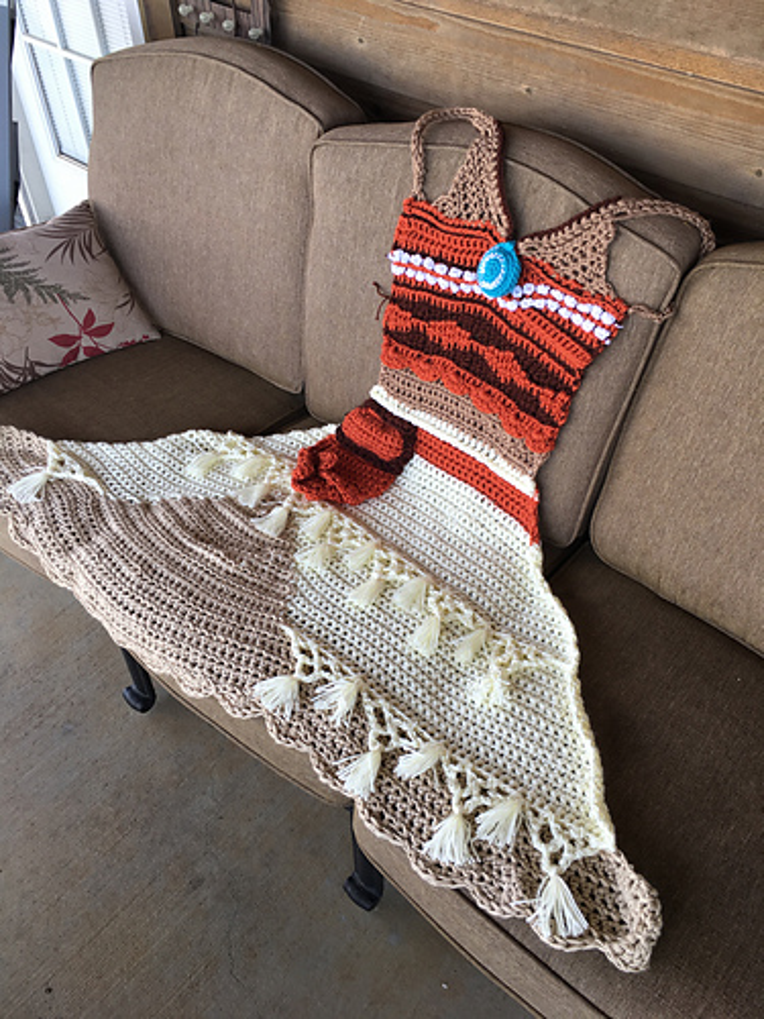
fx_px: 853
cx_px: 382
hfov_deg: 48.2
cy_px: 510
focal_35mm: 29
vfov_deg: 61.7
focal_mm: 4.15
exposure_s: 1/120
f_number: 2.2
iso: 25
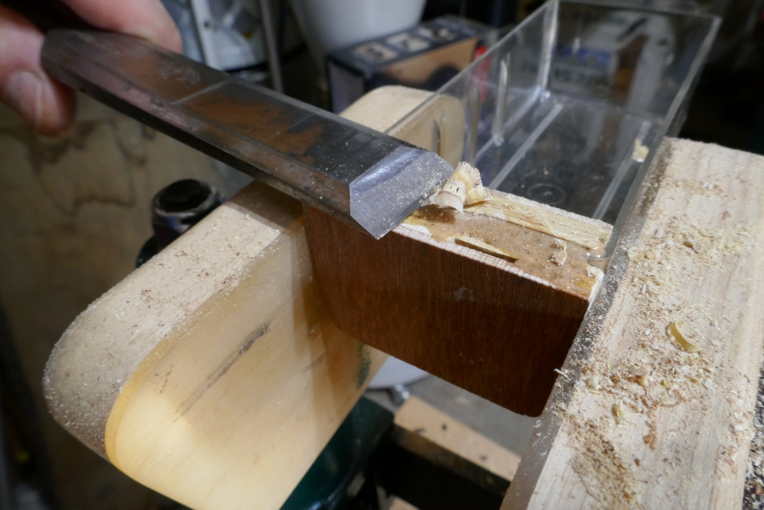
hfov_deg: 71.5
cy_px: 255
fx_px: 531
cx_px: 382
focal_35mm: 25
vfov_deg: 51.3
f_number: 8
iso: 1250
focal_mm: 9.1
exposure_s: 1/60
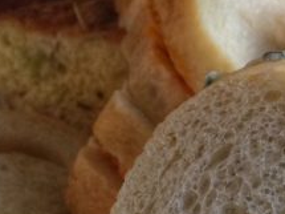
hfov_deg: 17.1
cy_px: 160
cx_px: 375
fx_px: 889
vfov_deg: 13.6
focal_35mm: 108
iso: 50
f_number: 2.2
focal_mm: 4.15
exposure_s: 1/30
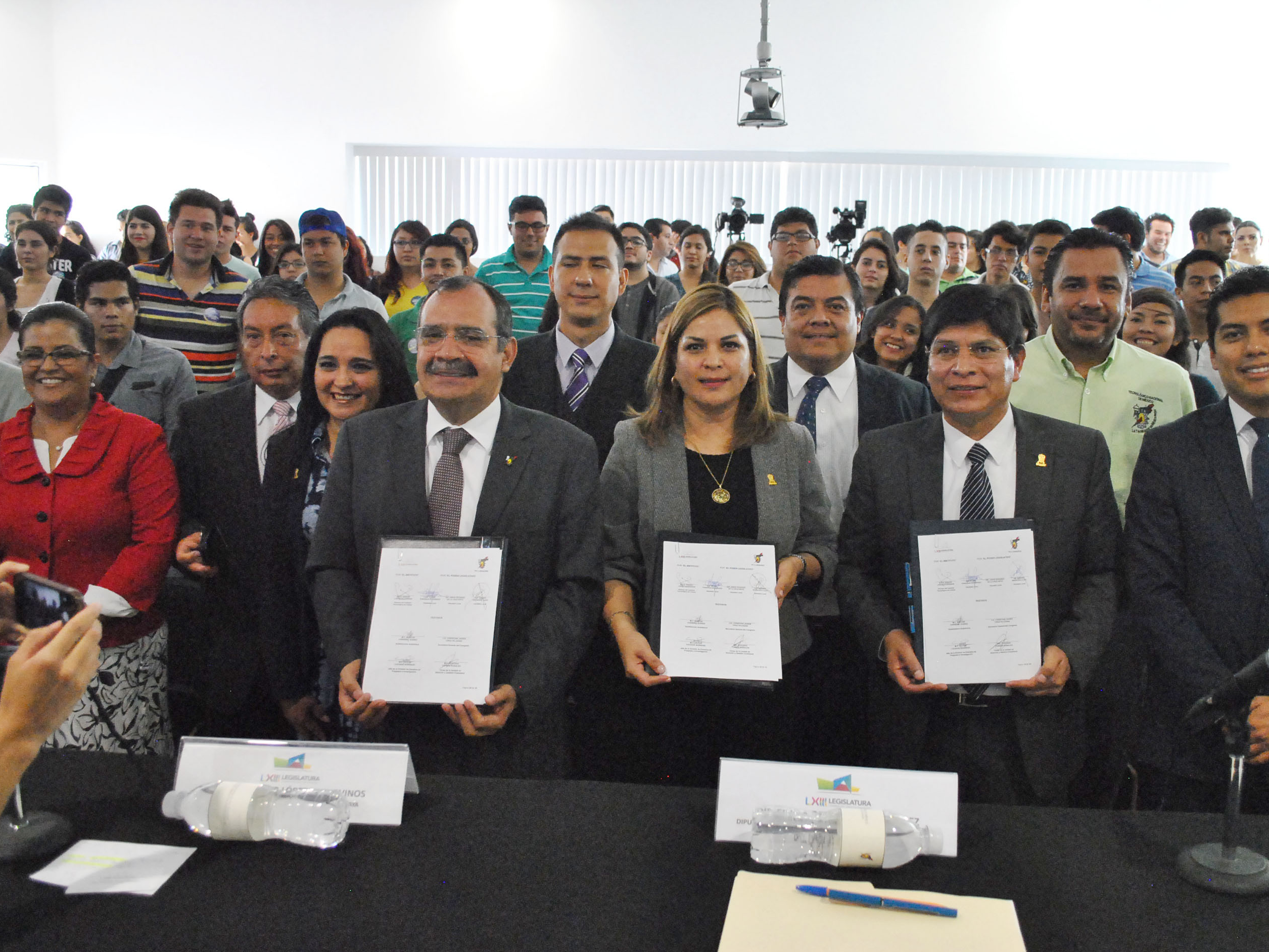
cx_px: 707
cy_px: 470
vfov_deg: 46.8
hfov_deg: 59.8
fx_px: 1100
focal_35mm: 30
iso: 1600
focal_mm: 18
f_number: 3.5
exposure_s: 1/50
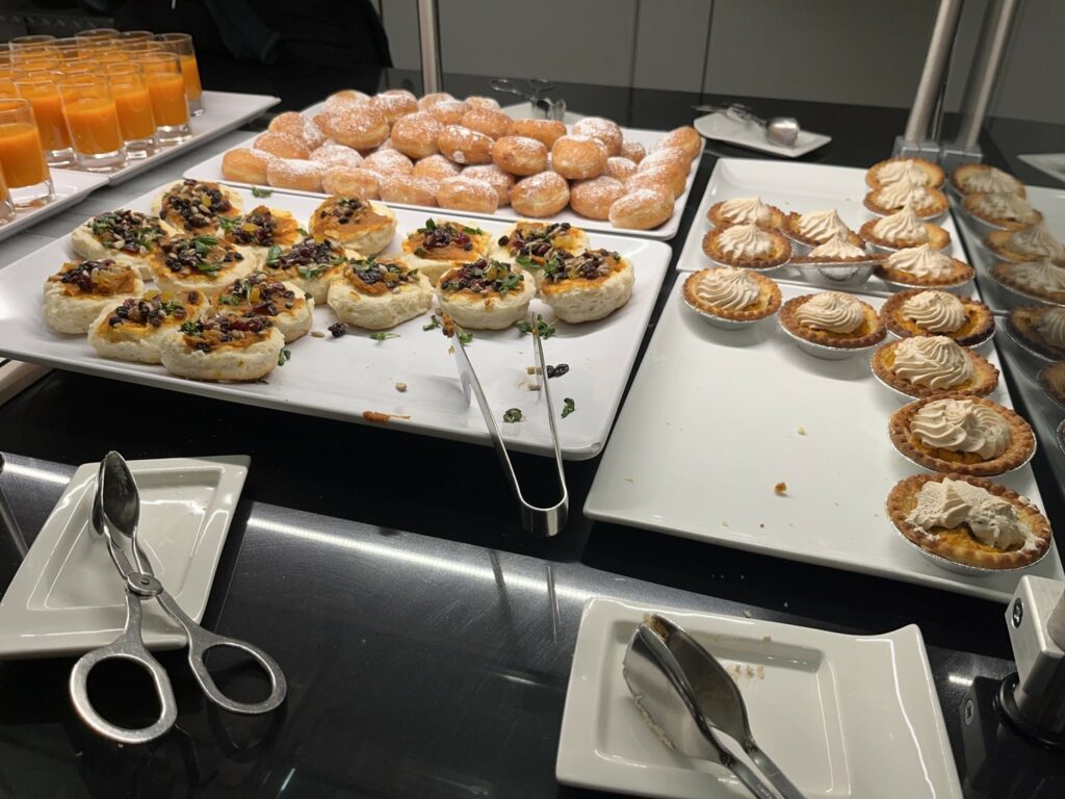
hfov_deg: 67.3
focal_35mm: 26
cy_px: 400
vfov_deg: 53.1
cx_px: 532
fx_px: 800
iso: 50
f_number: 1.6
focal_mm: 5.1
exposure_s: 1/120
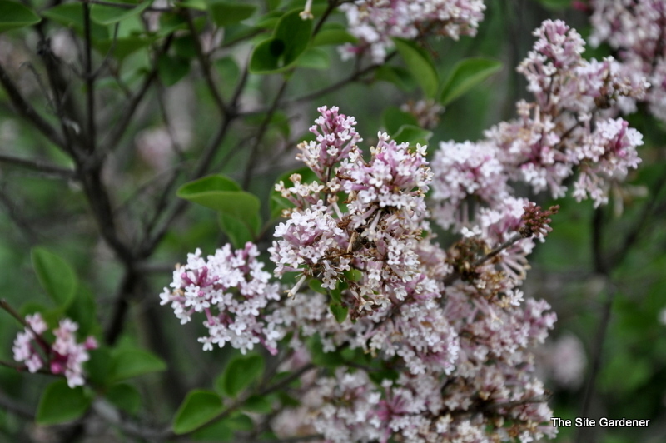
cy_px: 222
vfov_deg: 9.9
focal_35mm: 138
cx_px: 333
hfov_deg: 14.9
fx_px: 2551
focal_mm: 92
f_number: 8
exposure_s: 1/250
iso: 200
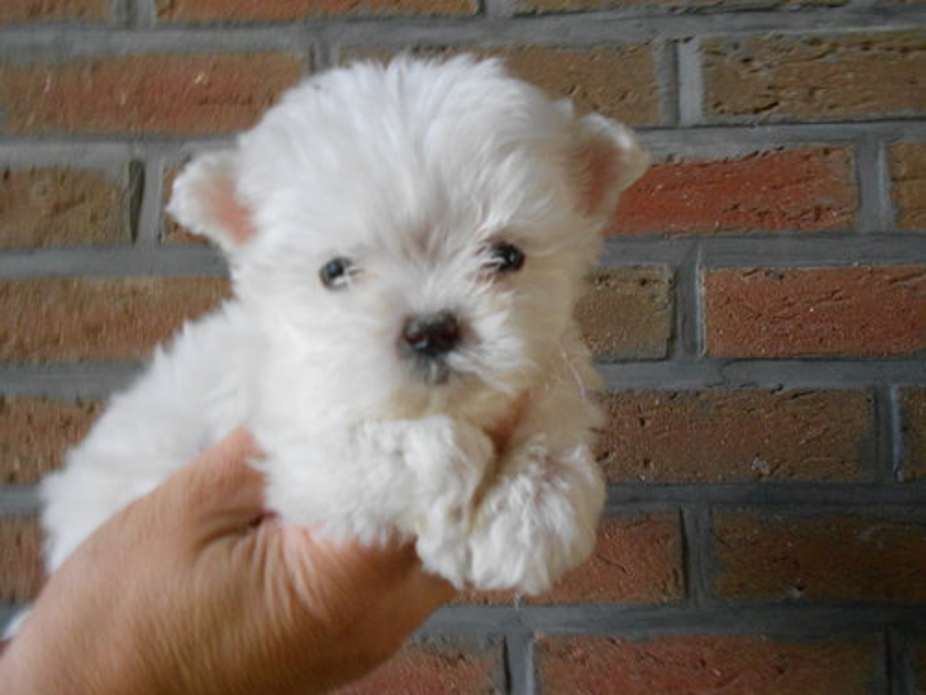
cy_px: 348
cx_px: 463
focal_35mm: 26
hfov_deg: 67.3
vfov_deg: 53.1
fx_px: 696
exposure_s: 1/30
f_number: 3.2
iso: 400
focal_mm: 4.6
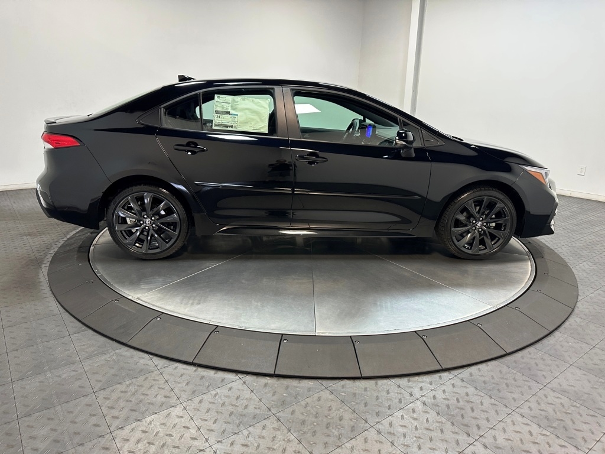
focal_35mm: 24
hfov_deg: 71.6
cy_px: 227
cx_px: 302
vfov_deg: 56.8
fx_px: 419
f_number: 1.78
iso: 400
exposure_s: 1/60
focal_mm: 6.86
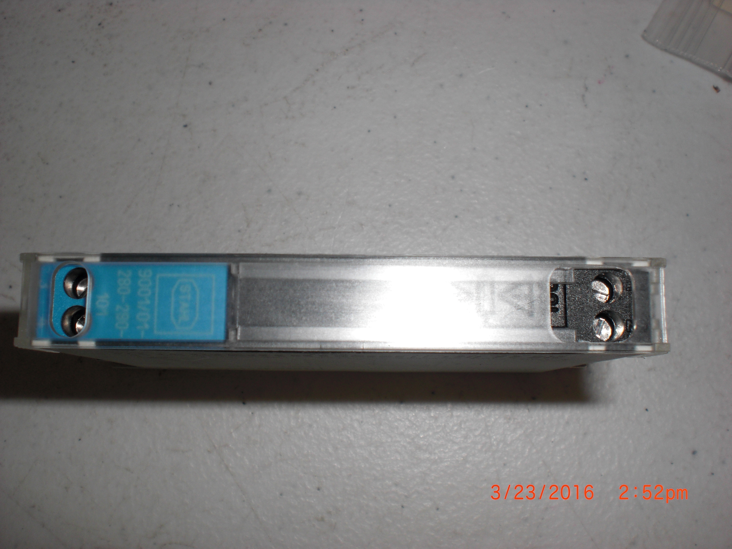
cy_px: 274
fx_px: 804
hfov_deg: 49.0
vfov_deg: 37.7
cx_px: 366
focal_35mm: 38
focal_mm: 6.3
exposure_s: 1/60
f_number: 5.6
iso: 64
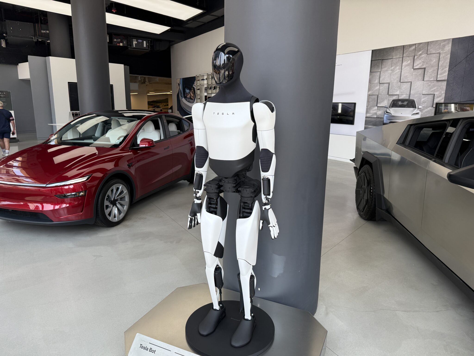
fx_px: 329
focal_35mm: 24
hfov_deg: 71.6
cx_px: 237
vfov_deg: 56.8
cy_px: 178
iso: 100
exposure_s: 1/780
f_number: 1.78
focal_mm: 6.76
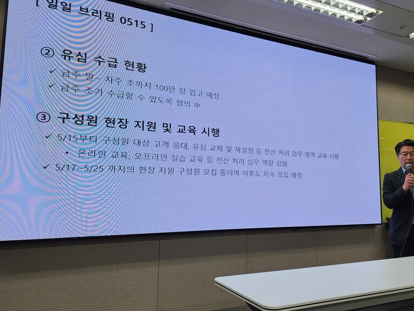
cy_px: 156
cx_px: 233
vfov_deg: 48.2
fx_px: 347
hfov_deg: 61.4
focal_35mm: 29
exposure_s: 1/120
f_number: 1.8
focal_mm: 6.4
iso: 50
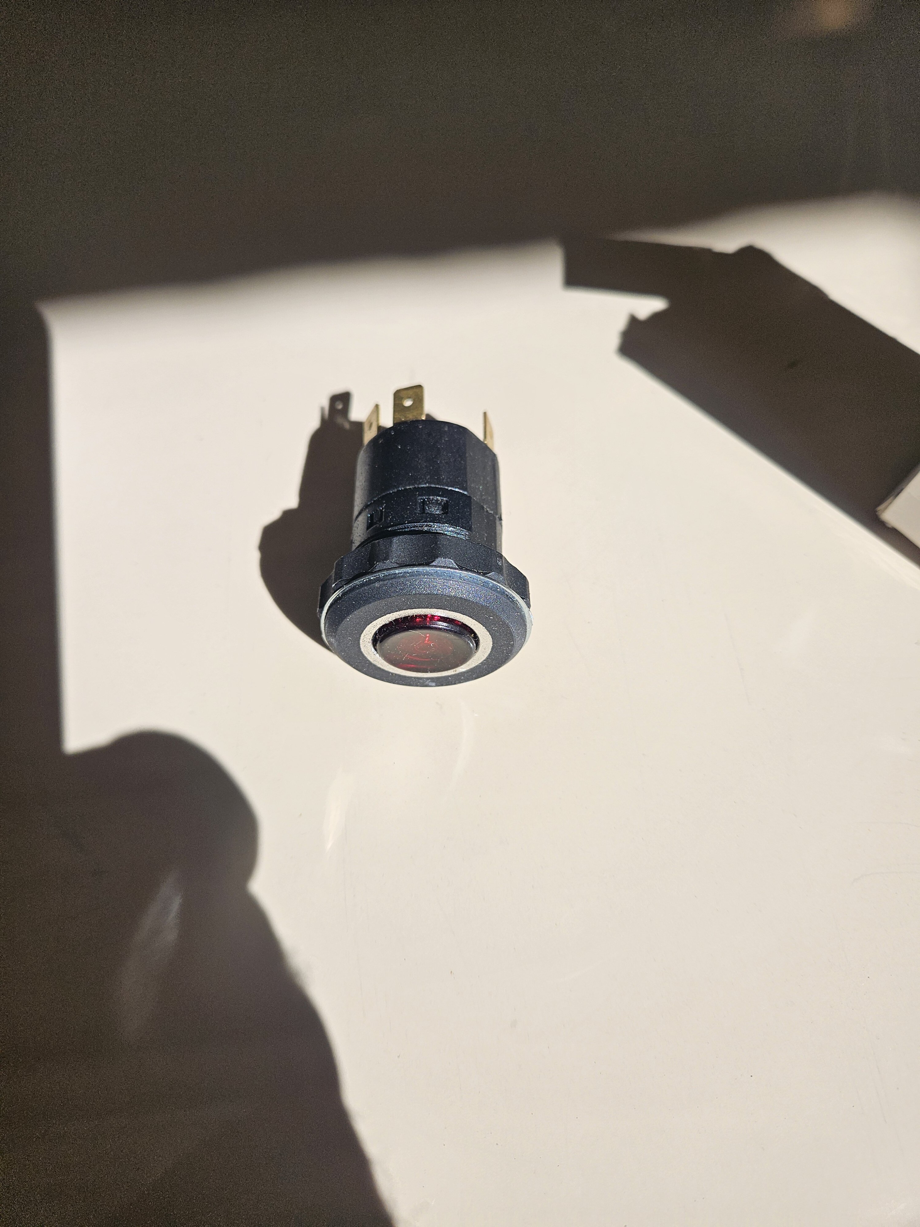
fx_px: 815
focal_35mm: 23
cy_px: 614
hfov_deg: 58.9
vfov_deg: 73.9
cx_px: 460
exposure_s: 1/2701
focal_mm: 5.4
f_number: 1.8
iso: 25
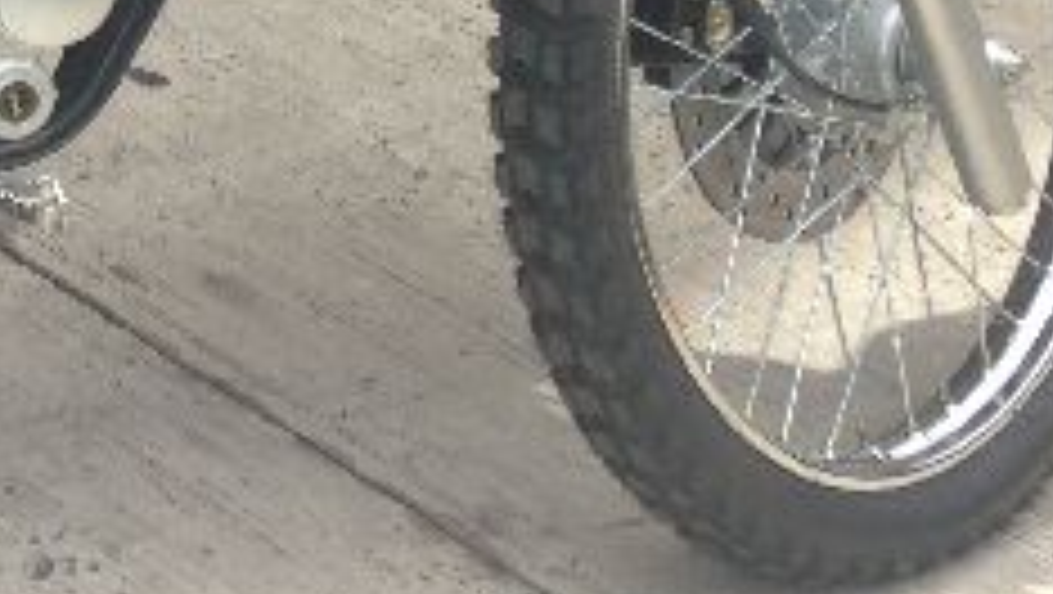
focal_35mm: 123
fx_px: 3437
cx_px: -441
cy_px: -297
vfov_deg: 9.6
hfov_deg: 16.2
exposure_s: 1/695
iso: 50
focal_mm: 4.12
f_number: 2.4
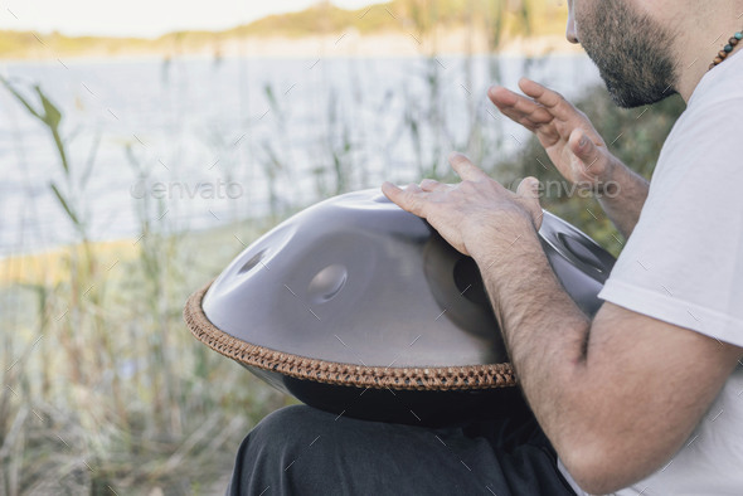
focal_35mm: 50
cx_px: 372
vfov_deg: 27.0
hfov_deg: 39.6
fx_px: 1032
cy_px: 248
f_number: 3.5
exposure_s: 1/800
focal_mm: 50
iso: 400
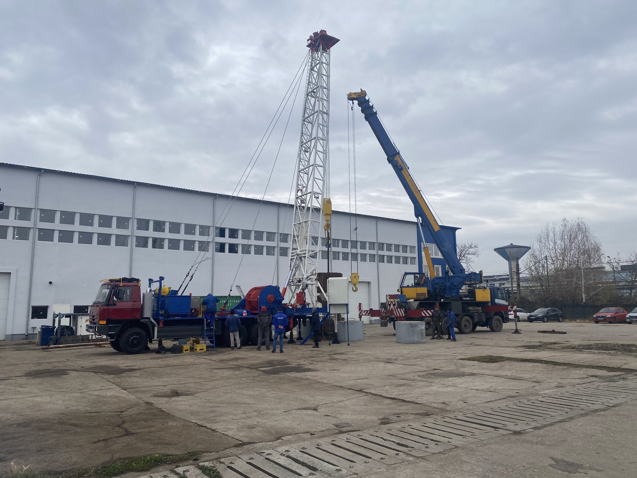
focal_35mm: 26
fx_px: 478
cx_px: 318
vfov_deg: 53.1
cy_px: 239
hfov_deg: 67.3
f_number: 1.8
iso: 32
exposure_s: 1/905
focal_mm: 4.25
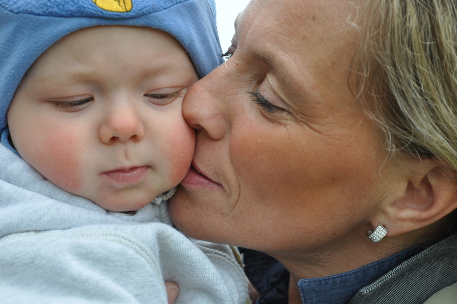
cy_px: 142
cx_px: 226
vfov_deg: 17.2
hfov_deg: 25.7
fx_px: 1002
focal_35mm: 79
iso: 200
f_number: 5.6
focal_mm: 48
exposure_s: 1/200
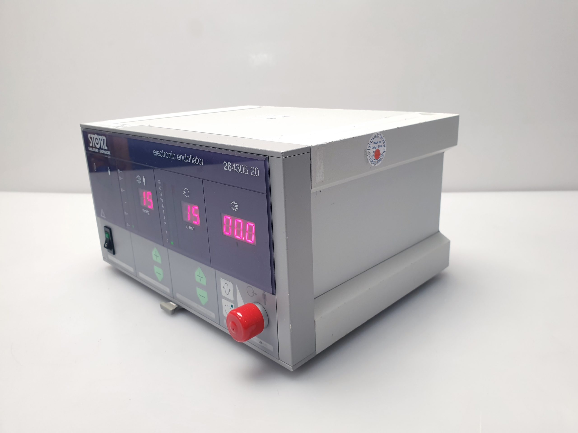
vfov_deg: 53.1
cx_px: 289
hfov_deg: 67.3
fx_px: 434
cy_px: 216
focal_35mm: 26
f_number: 2.4
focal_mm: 4.3
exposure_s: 1/50
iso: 80
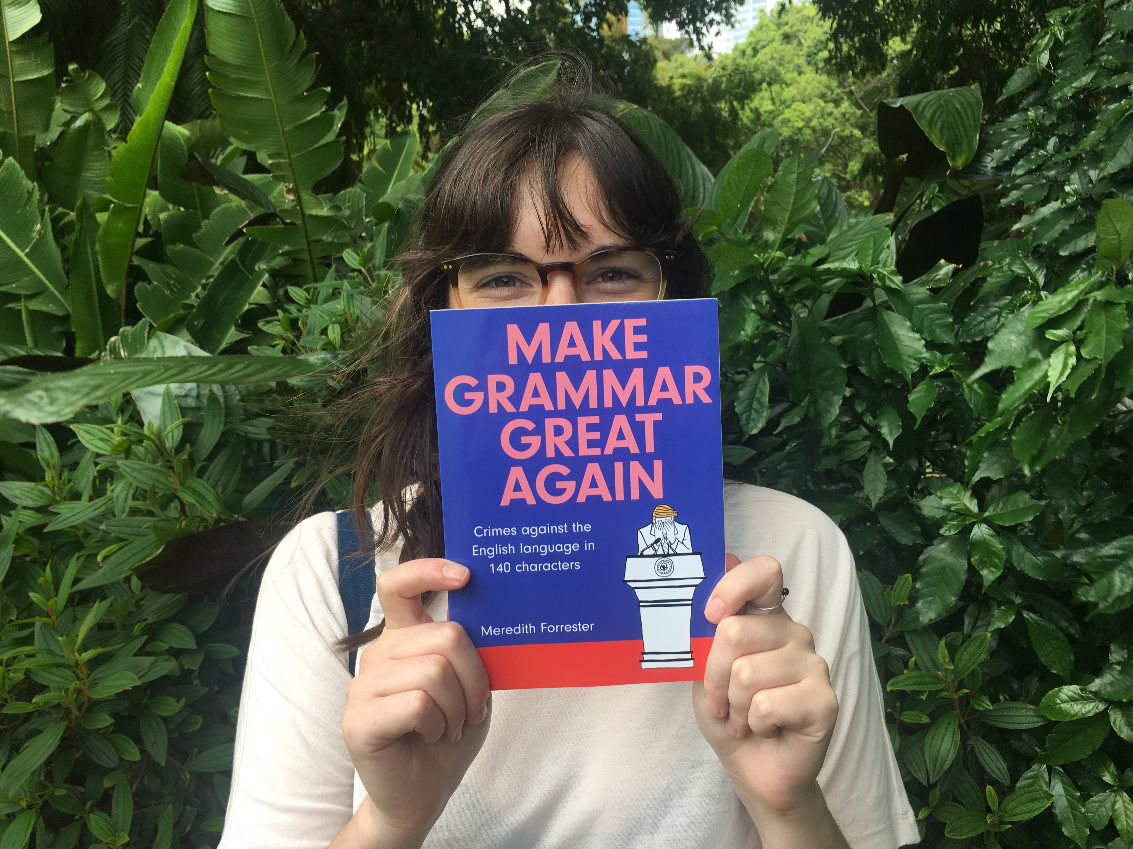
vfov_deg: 48.2
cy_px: 424
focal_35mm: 29
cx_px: 566
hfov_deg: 61.7
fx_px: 949
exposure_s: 1/100
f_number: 2.2
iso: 25
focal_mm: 4.15
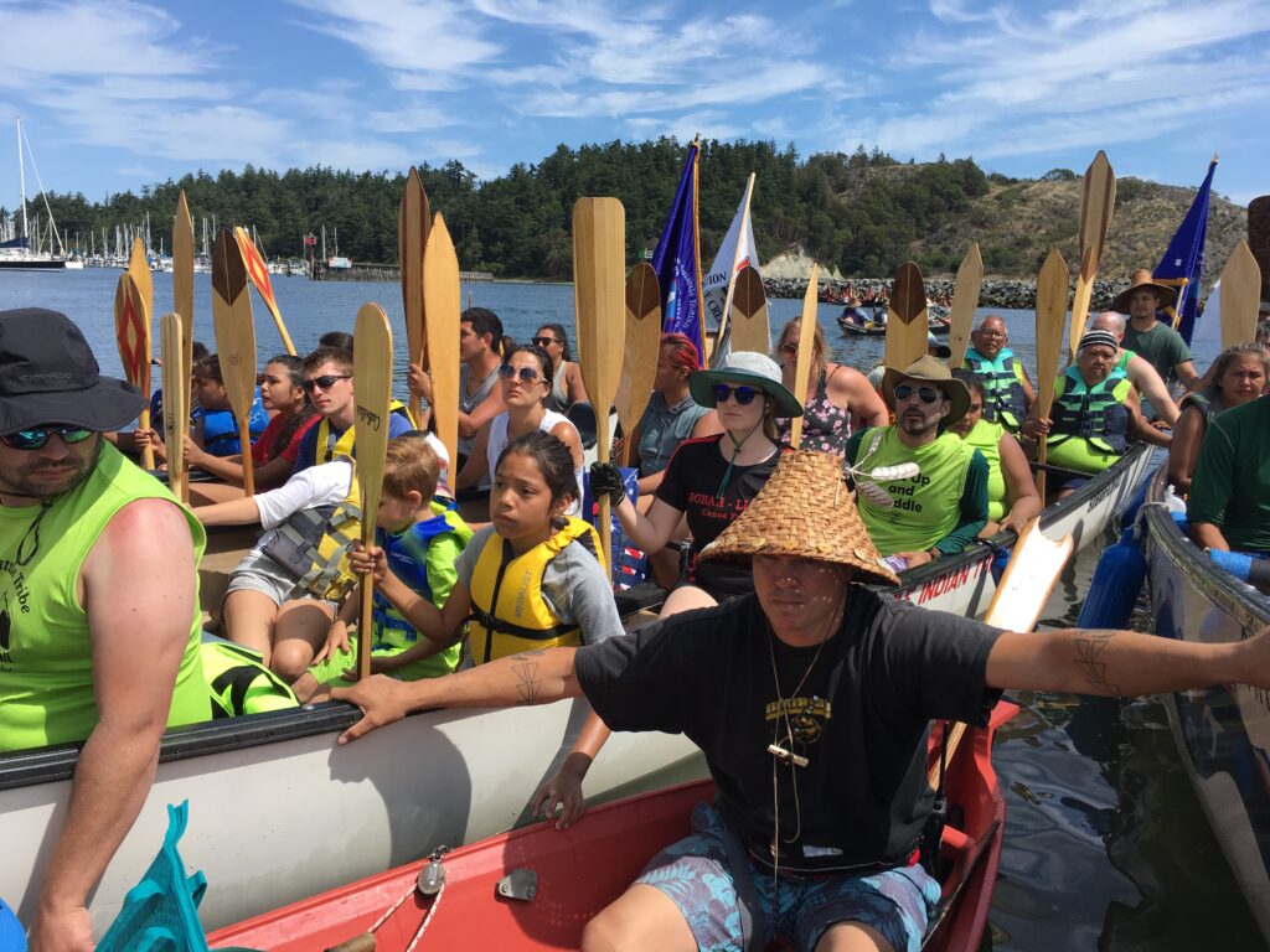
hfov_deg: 61.7
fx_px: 1064
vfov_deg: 48.2
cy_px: 476
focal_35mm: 29
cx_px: 635
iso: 25
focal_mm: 4.15
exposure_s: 1/1538
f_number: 2.2
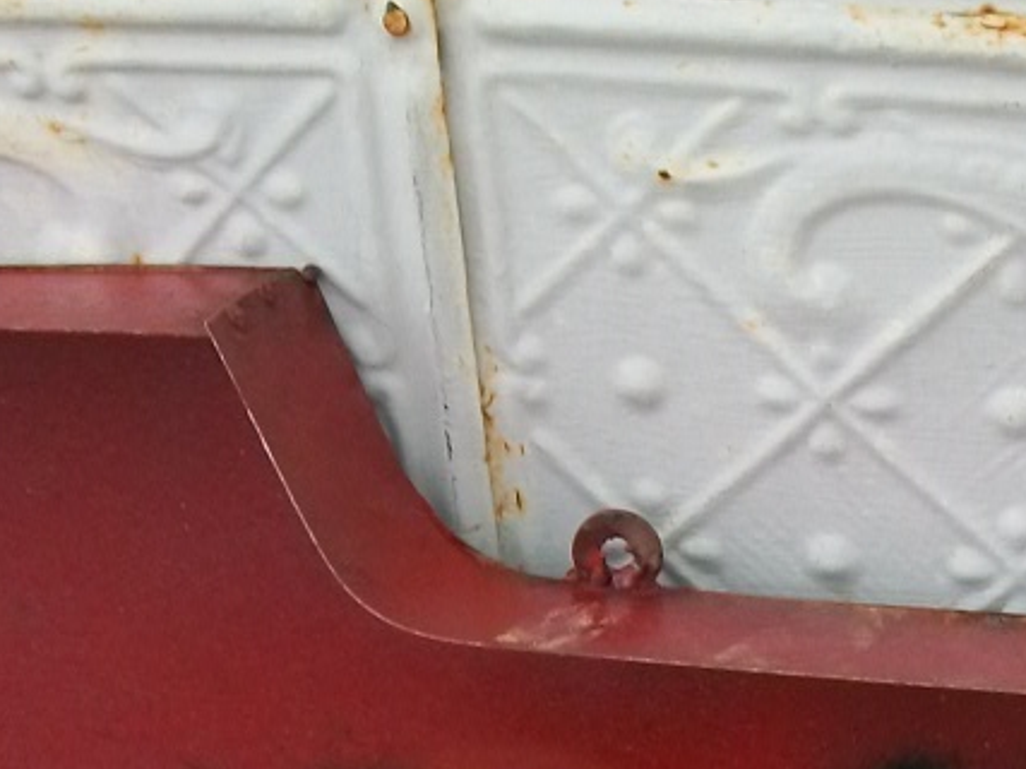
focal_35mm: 108
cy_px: 923
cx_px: 872
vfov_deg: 13.3
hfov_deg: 18.0
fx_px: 3200
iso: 80
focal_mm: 6
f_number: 2.7
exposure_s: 1/100
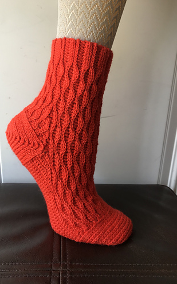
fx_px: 232
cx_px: 70
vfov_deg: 62.9
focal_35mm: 30
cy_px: 141
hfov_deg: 41.6
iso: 25
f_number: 1.8
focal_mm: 3.99
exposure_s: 1/60
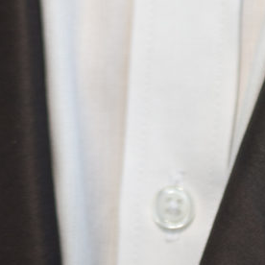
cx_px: 205
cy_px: -554
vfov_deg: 2.0
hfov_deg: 2.0
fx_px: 7509
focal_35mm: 867
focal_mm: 110
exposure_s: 1/400
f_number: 2.8
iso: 100
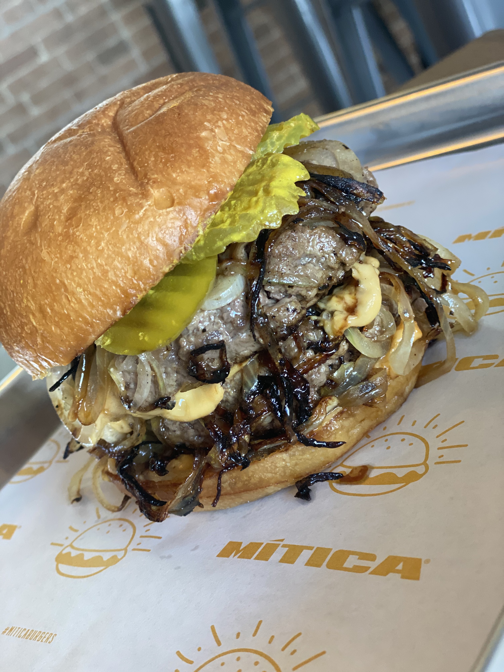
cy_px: 336
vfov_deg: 36.8
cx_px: 252
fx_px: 1009
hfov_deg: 28.0
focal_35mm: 52
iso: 160
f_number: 2
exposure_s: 1/60
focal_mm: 6
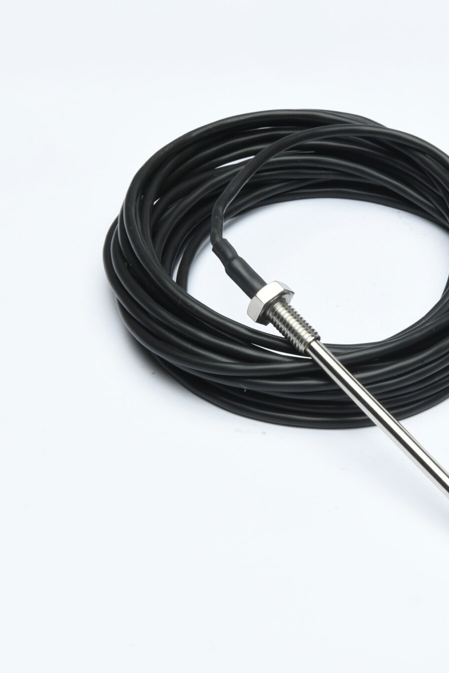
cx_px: 368
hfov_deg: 12.9
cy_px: 337
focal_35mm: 106
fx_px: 1982
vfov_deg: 19.3
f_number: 22
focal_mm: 70
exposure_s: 1/200
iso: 640
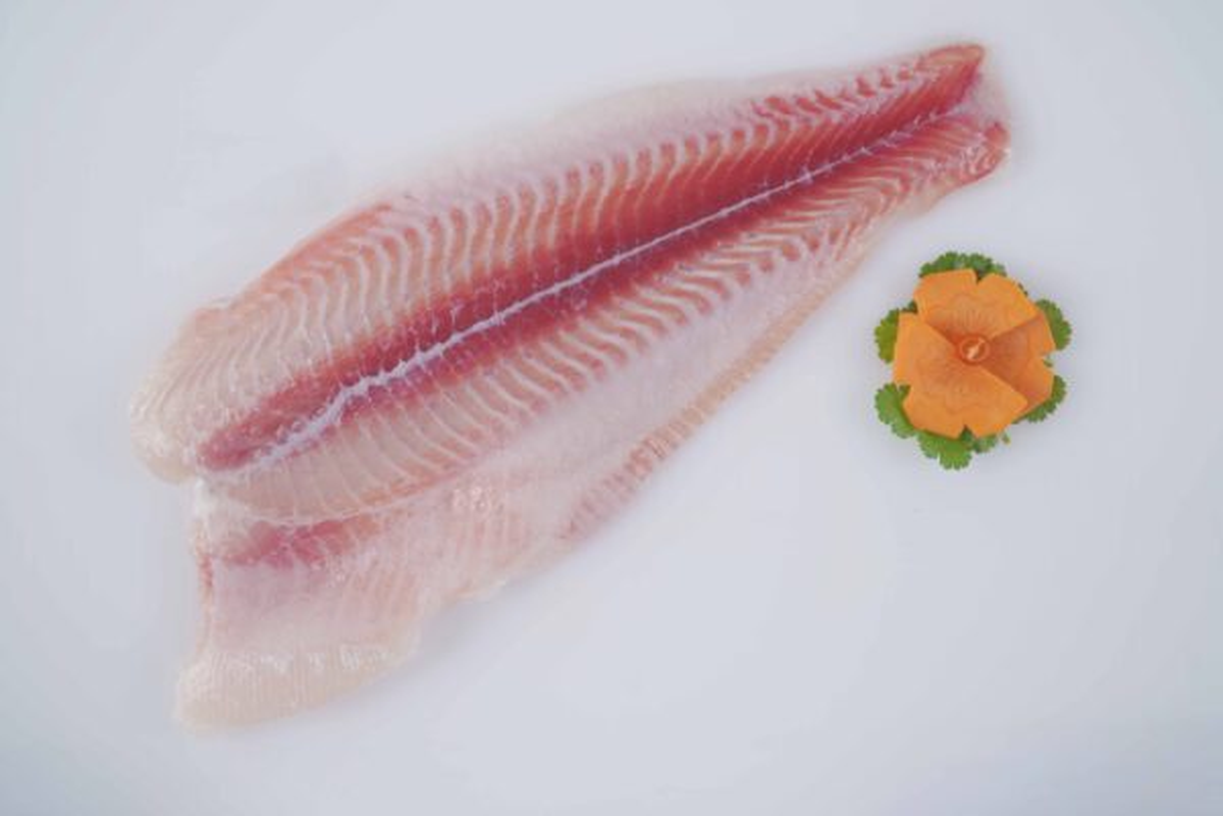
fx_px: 1478
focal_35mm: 44
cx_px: 612
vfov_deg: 30.8
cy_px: 408
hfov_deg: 45.0
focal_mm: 29
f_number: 9
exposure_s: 1/160
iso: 100
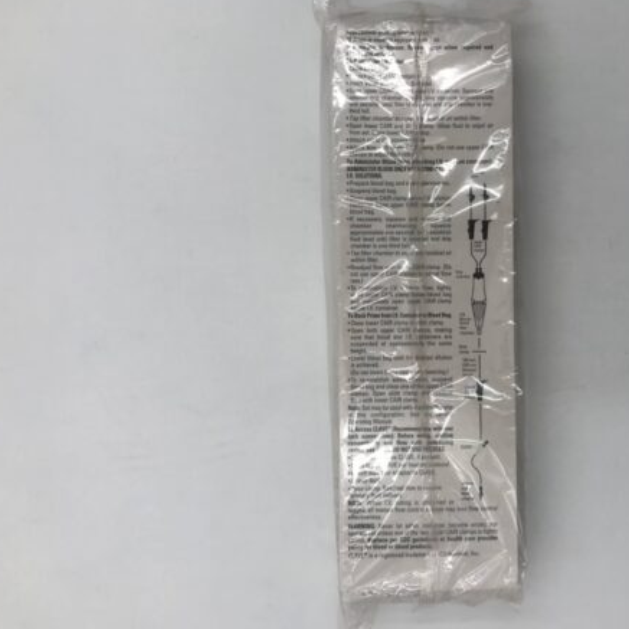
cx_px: 412
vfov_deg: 48.4
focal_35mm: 34
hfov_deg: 47.8
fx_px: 699
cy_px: 308
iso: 20
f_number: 1.8
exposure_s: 1/207
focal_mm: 3.99
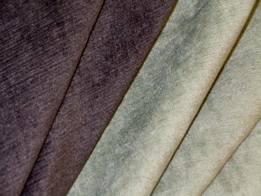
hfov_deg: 16.4
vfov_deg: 12.3
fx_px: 905
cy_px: 98
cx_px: 130
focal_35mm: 120
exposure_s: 1/50
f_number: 5.4
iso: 400
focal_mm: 21.5
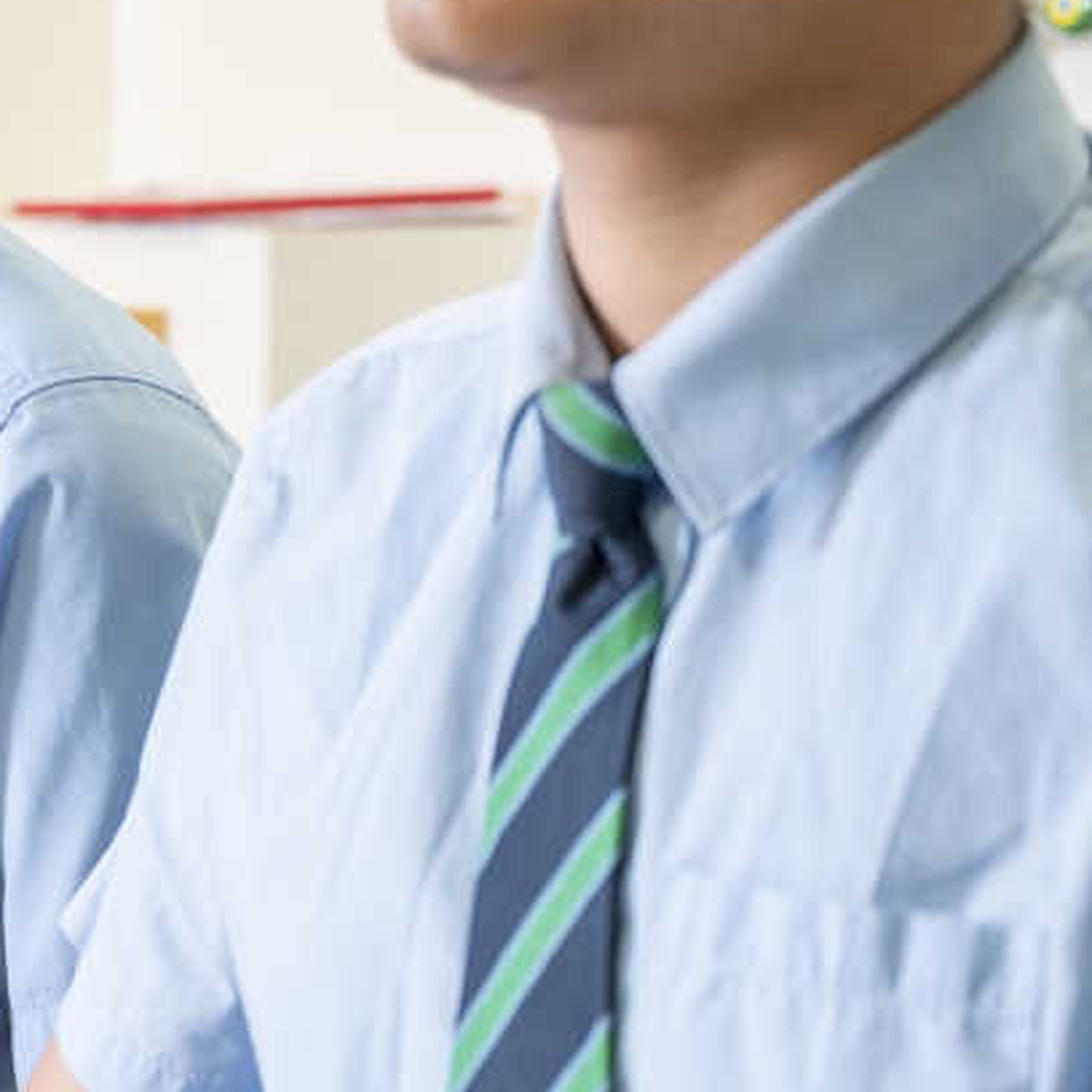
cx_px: -610
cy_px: 293
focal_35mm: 150
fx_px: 5354
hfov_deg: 11.1
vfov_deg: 11.6
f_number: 4
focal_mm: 45
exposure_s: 1/40
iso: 320
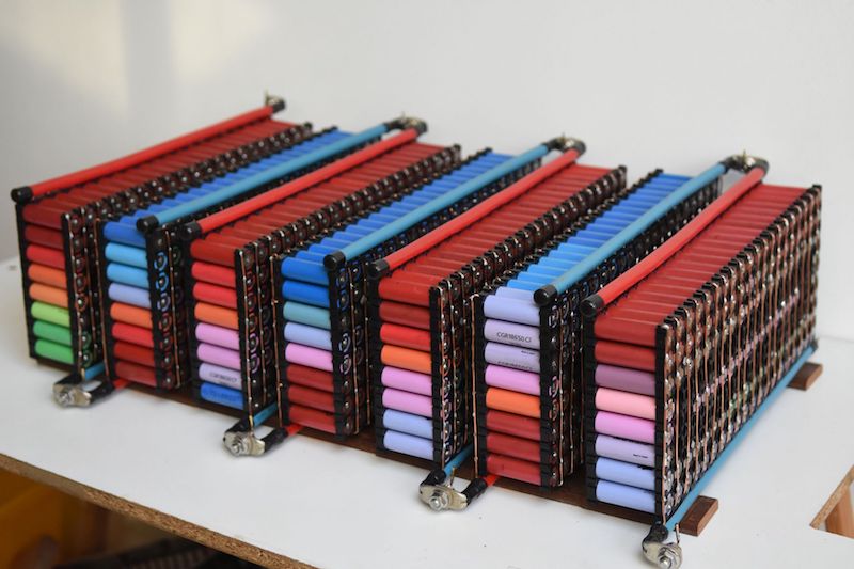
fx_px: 1352
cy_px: 284
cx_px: 427
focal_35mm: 57
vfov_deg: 23.8
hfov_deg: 35.1
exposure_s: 1/640
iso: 2000
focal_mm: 38
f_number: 2.8
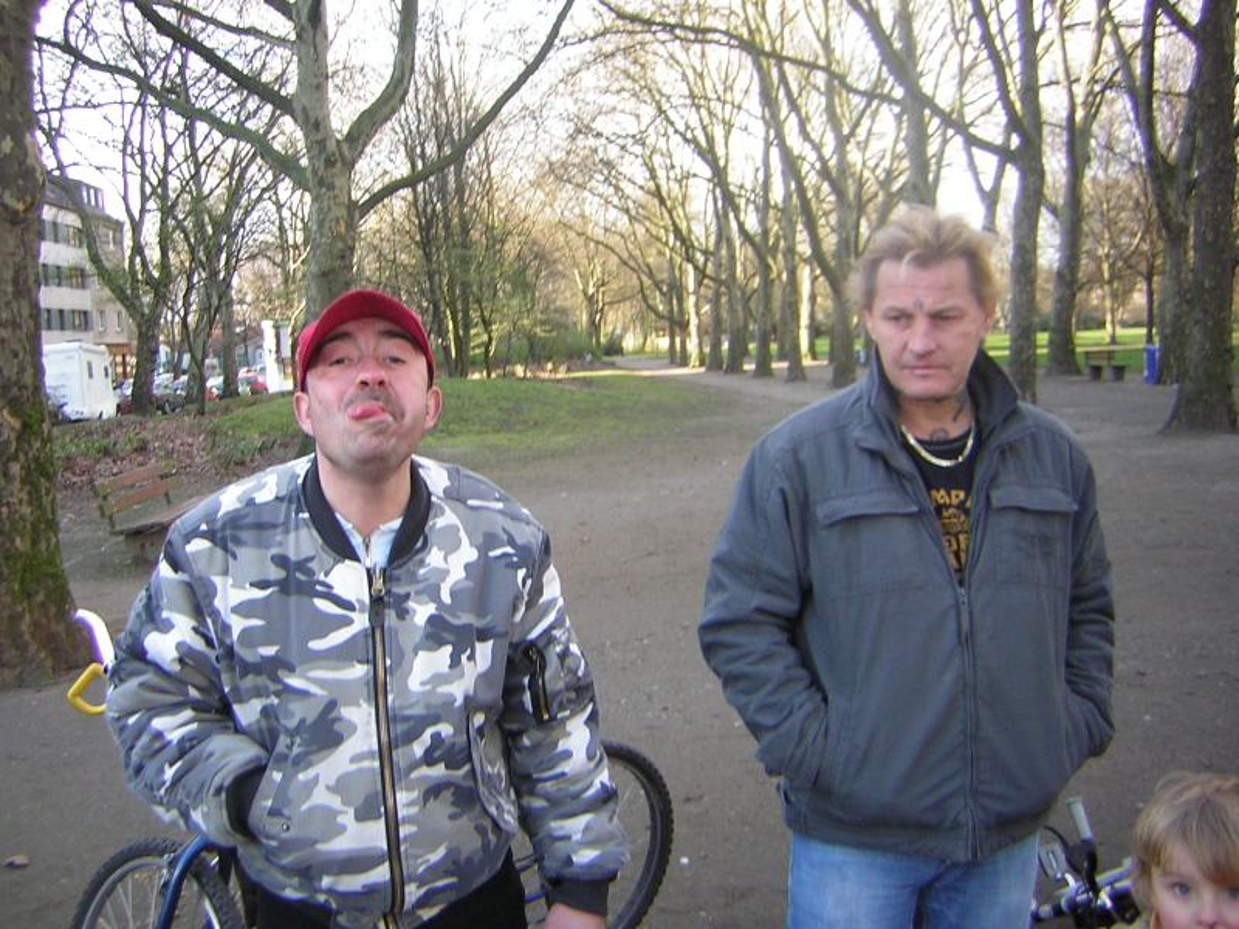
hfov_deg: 51.4
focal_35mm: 36
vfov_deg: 39.7
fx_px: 1289
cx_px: 620
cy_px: 464
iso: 50
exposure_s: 1/50.7
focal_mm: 4.7
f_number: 2.6
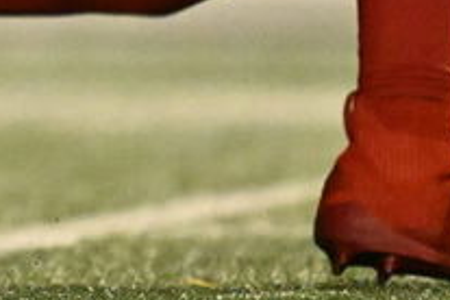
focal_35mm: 3095
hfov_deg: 0.7
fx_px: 38684
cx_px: -670
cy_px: -641
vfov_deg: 0.4
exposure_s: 1/1600
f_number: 2.8
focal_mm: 400
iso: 8000
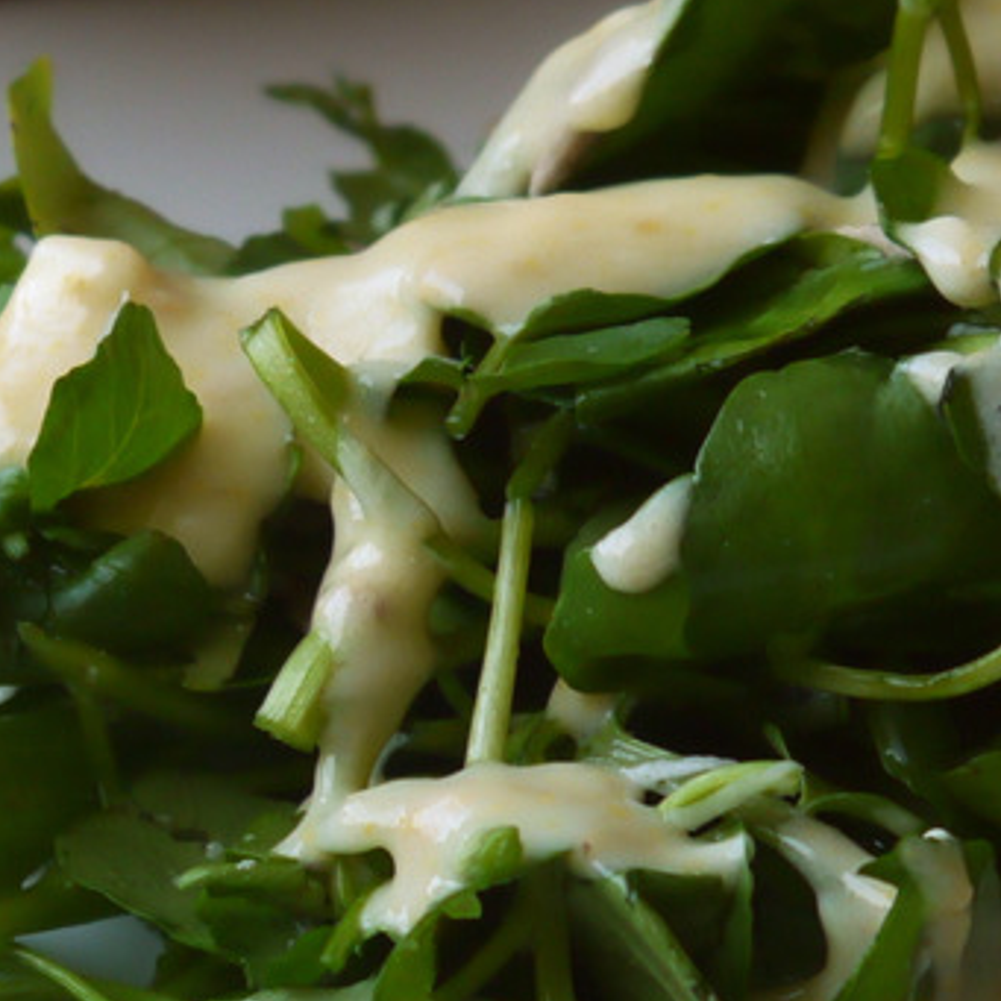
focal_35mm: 140
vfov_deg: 12.4
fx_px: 4580
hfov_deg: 12.4
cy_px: 738
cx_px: 294
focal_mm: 18
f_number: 4.1
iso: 160
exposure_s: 1/80
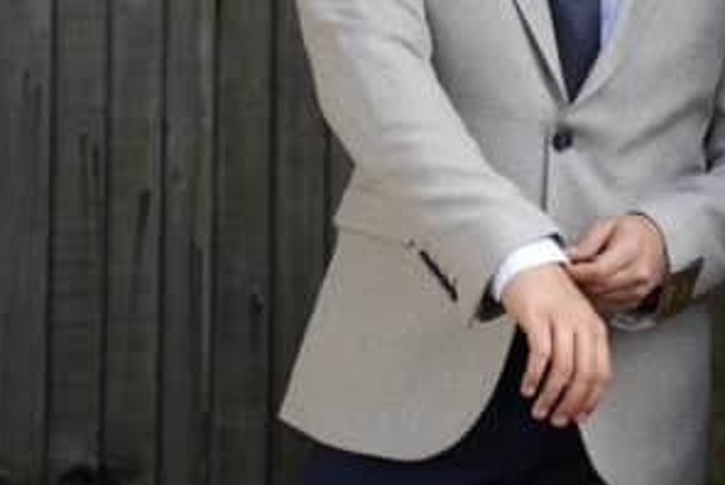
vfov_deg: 7.0
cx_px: 1107
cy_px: 111
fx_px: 3971
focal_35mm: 197
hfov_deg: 10.1
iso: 125
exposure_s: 1/250
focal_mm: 57
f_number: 4
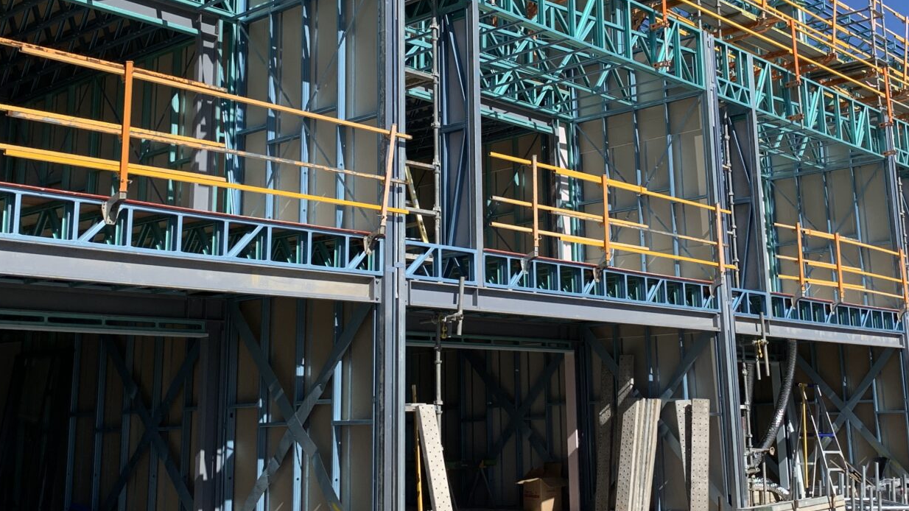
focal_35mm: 47
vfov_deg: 25.3
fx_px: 1133
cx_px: 508
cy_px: 158
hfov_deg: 43.6
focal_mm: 4.25
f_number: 1.8
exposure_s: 1/2114
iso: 25
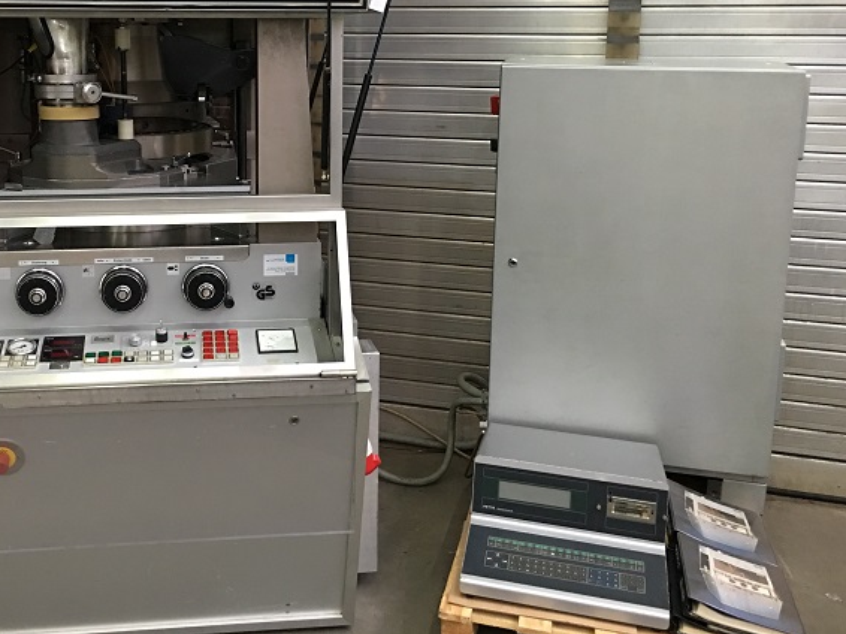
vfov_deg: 34.6
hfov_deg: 45.2
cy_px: 191
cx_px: 297
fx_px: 1002
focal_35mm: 41
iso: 80
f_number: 2.2
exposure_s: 1/10
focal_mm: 4.15
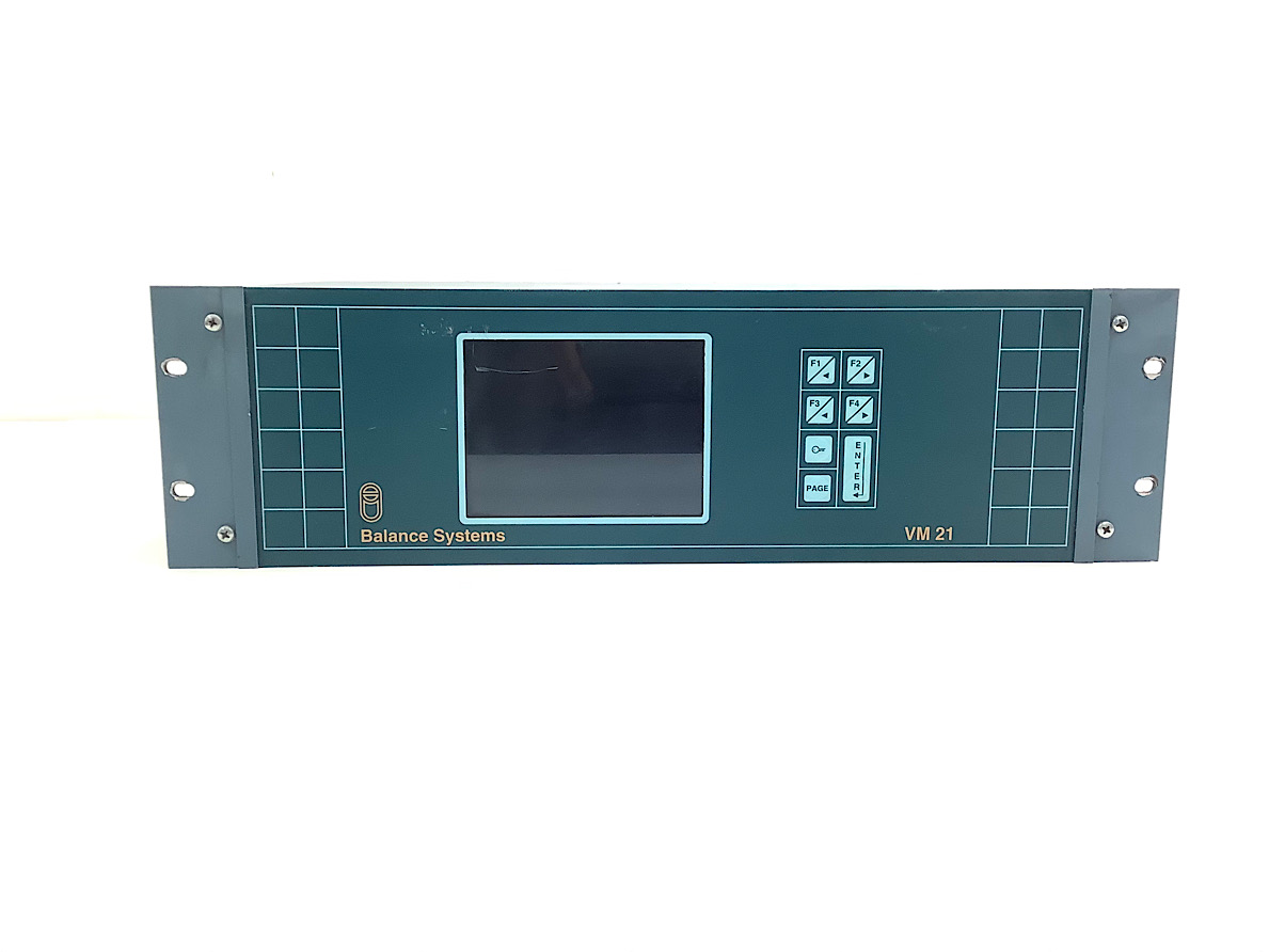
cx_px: 634
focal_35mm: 31
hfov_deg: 58.3
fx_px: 1137
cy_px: 476
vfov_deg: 45.4
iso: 80
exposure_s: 1/50
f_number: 2.4
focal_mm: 3.3
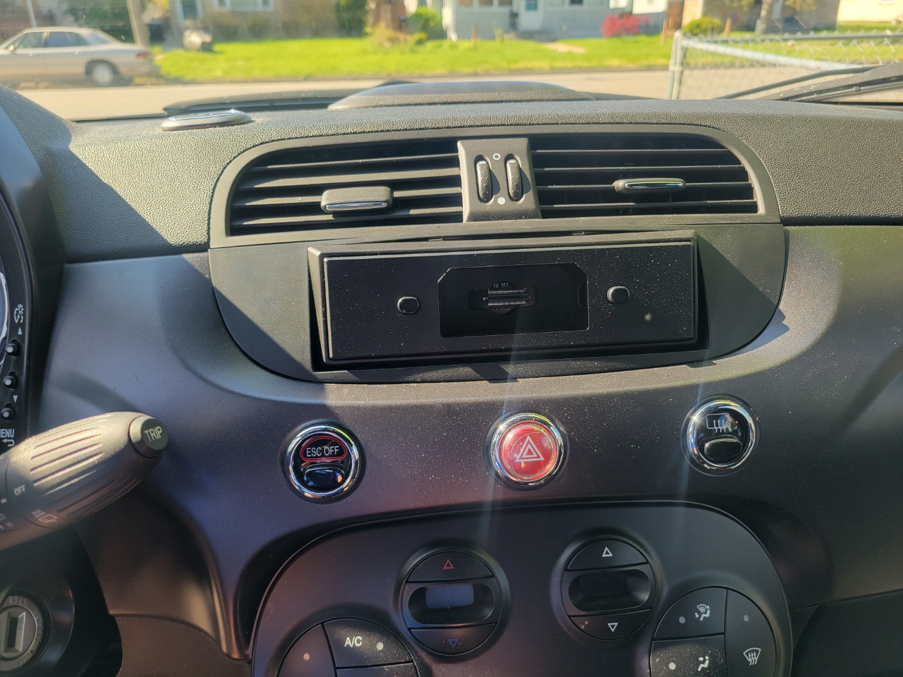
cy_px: 338
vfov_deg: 53.1
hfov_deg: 67.3
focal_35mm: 26
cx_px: 452
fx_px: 678
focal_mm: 5.4
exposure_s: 1/140
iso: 40
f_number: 1.8
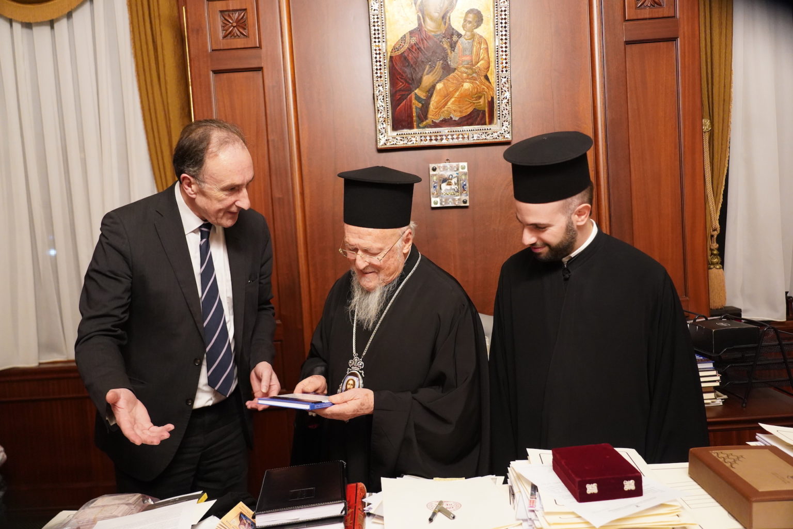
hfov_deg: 61.9
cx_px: 396
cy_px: 264
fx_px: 661
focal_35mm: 30
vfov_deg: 43.6
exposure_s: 1/160
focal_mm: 30
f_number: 4
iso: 6400
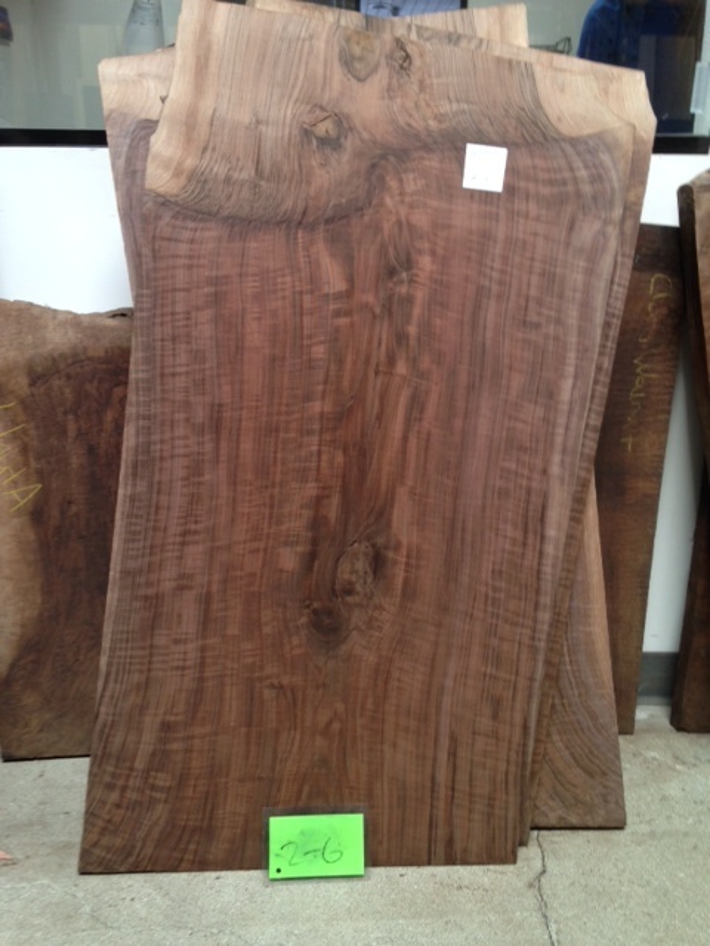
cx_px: 355
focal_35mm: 33
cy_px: 473
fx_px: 902
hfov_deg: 42.9
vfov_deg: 55.4
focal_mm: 4.12
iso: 64
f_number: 2.4
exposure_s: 1/20
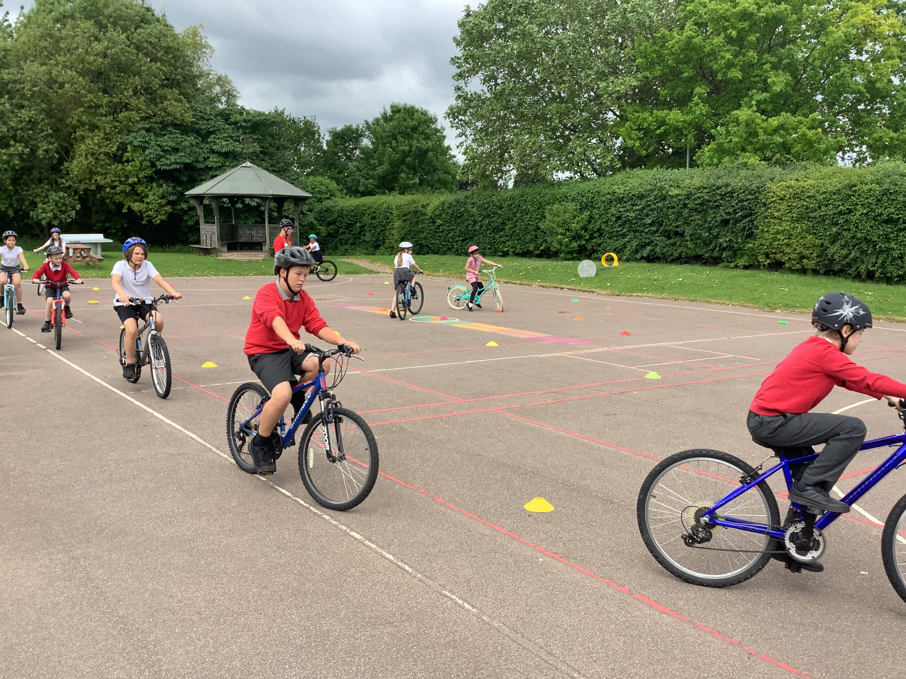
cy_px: 341
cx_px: 464
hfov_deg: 56.8
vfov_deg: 44.2
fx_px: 838
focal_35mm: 32
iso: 25
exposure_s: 1/637
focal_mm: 3.3
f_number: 2.4
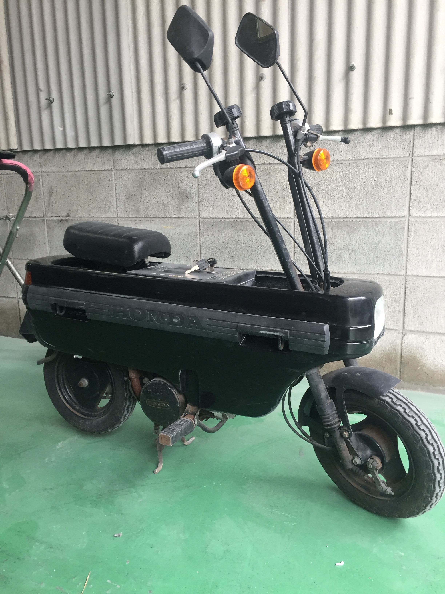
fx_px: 497
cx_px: 222
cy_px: 297
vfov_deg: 61.7
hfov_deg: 48.2
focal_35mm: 29
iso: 64
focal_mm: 4.15
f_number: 2.2
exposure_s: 1/30
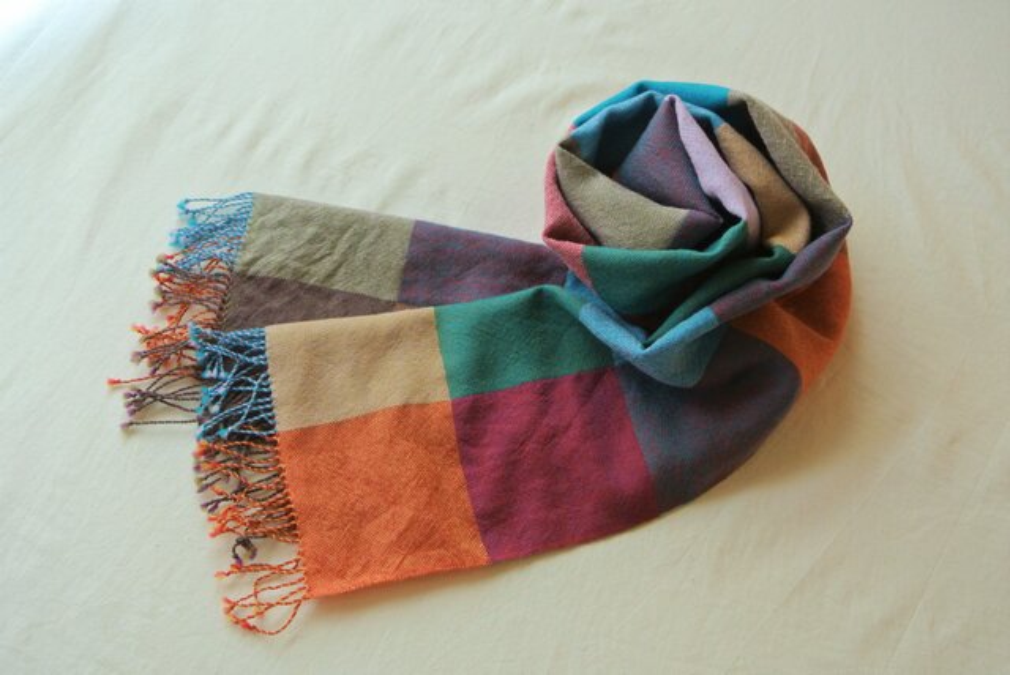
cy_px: 338
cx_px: 505
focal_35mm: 51
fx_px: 1432
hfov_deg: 38.8
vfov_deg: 26.5
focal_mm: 18.9
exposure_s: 1/60
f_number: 4.8
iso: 500
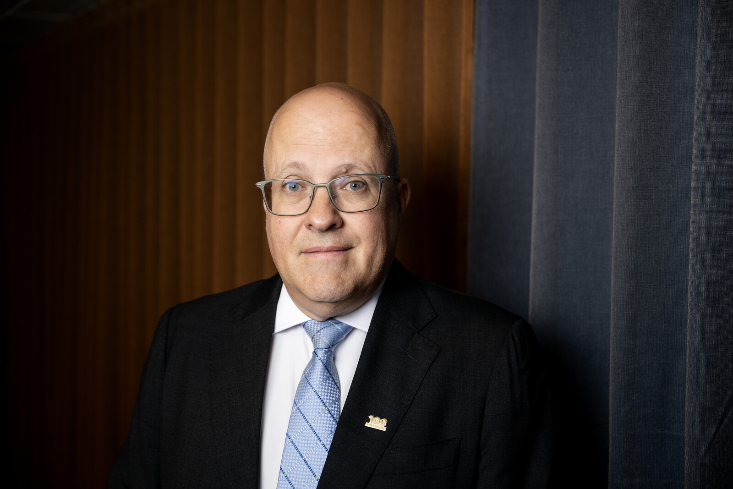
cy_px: 244
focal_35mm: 48
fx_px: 977
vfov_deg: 28.1
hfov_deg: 41.1
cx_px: 366
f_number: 2.8
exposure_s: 1/320
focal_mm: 48
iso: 320
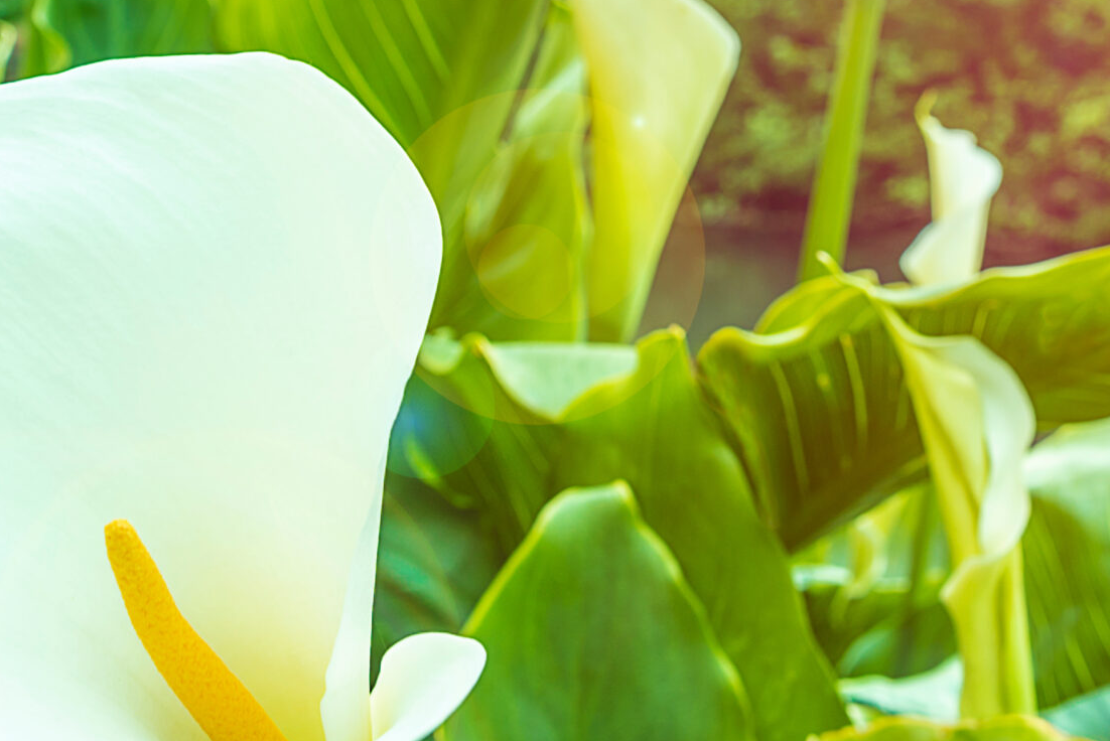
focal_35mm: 79
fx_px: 2437
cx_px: 707
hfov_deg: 25.6
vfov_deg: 17.3
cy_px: 273
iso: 100
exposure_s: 1/4
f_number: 8
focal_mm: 34
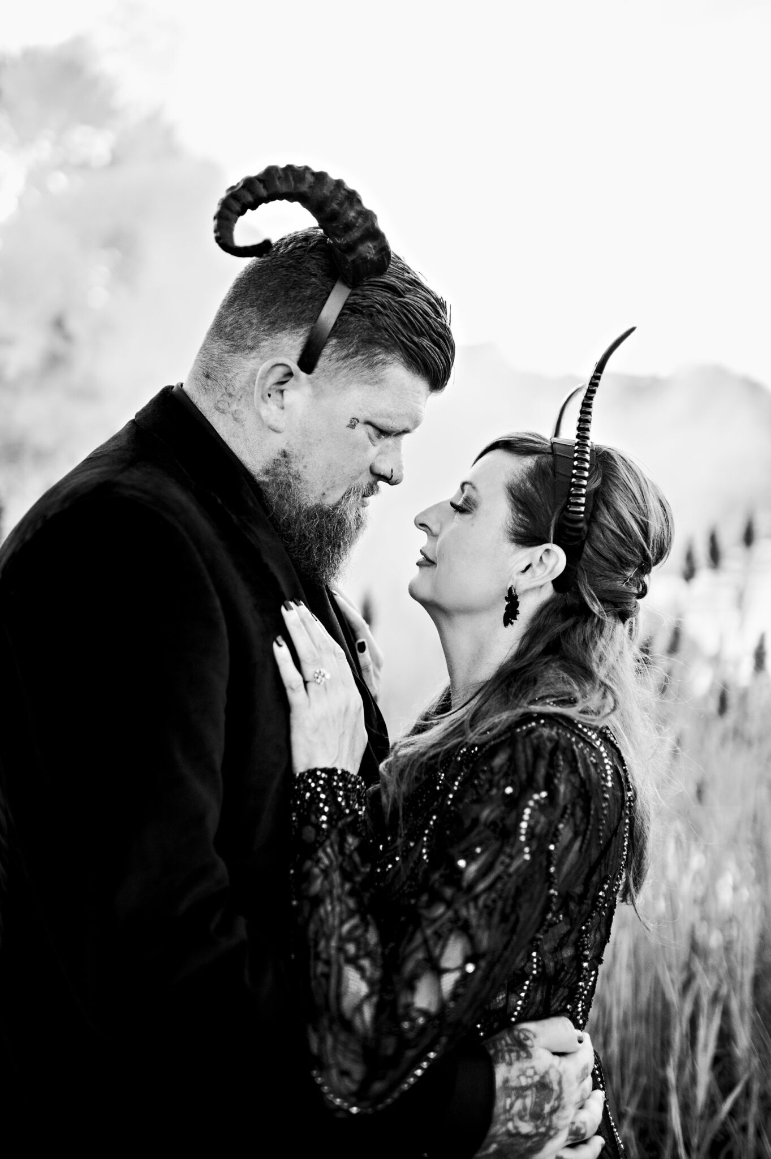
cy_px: 580
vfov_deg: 54.5
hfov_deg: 37.8
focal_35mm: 35
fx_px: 1126
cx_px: 386
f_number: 1.8
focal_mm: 35
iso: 1600
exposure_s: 1/5000
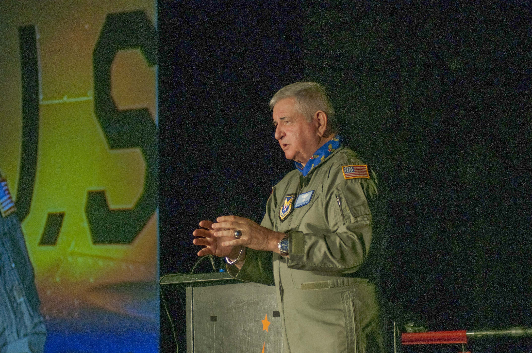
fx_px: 2103
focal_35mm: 142
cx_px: 266
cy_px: 176
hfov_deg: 14.4
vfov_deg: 9.6
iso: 200
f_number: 4
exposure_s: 1/200
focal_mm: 95
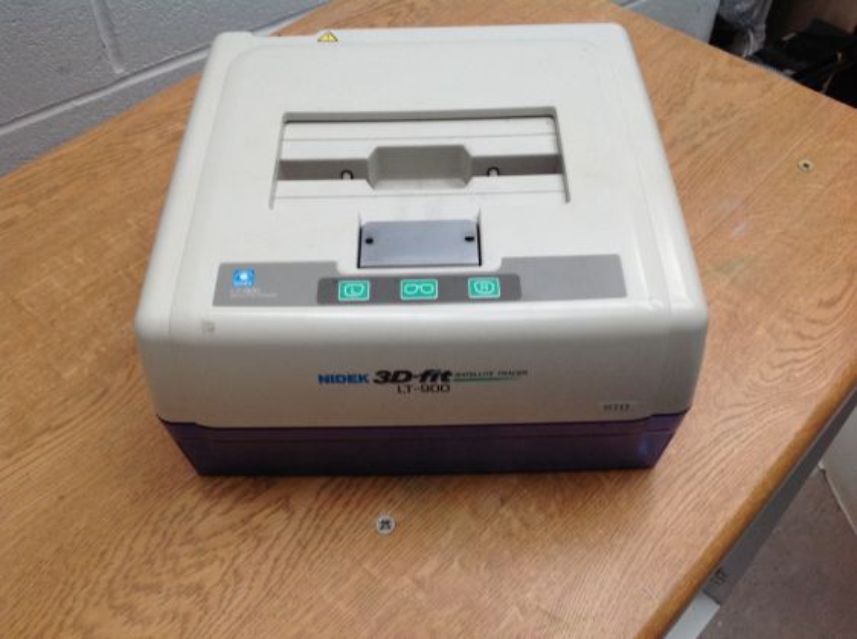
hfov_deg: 52.7
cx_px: 428
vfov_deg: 40.6
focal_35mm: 35
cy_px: 320
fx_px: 865
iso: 125
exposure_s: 1/15
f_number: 2.4
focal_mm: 4.28
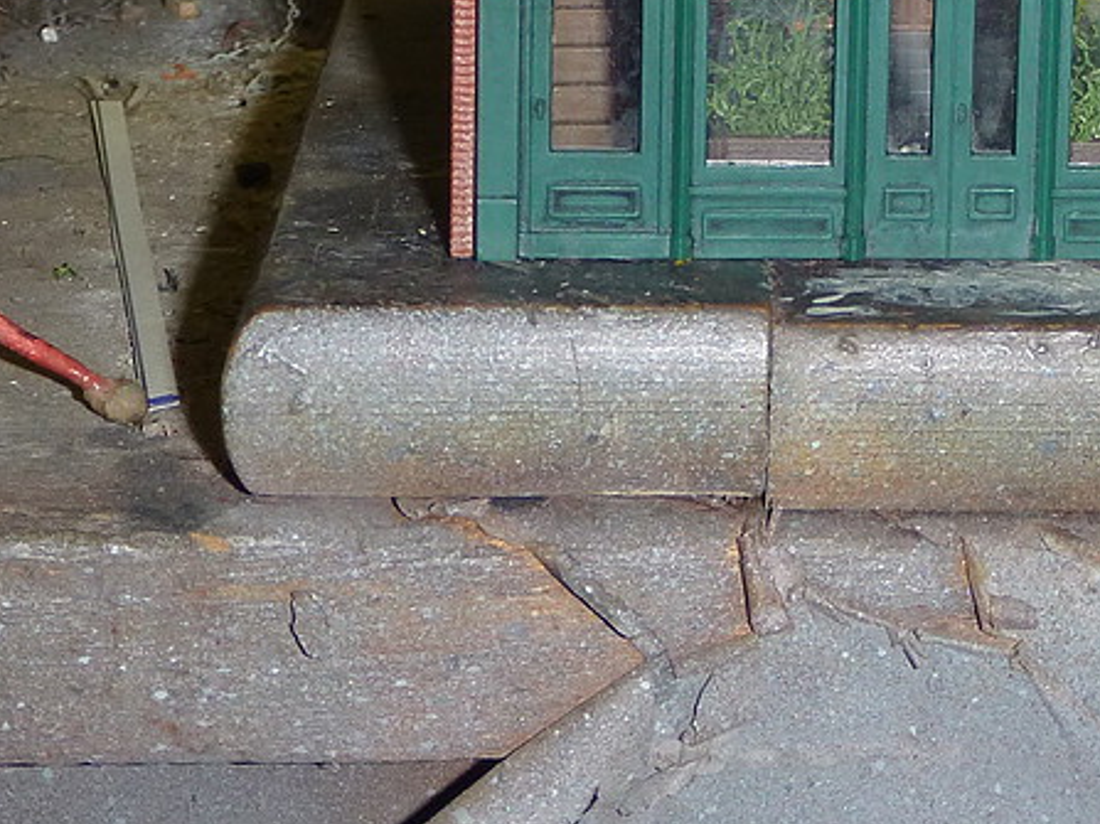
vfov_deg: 11.7
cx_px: 1212
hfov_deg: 15.2
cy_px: 23
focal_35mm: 126
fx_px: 4003
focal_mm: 7.8
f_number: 4.3
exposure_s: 1/60
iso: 100
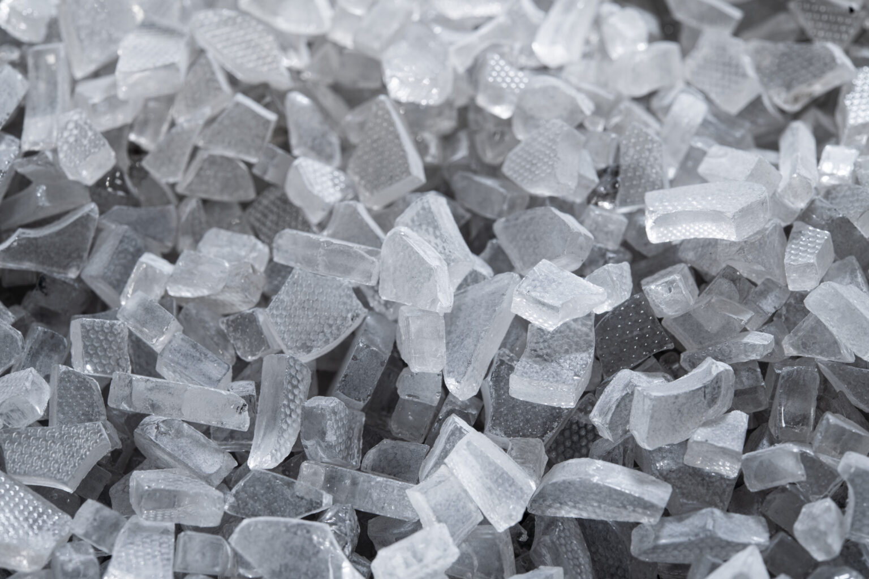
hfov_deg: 33.4
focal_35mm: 60
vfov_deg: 22.6
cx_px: 434
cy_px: 290
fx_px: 1448
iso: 125
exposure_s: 1/4
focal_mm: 60
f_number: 13
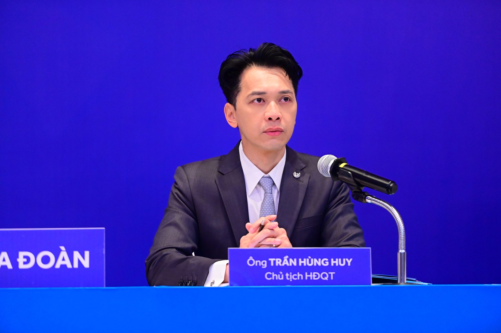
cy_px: 166
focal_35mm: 200
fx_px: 2781
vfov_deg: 6.9
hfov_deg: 10.3
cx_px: 250
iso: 6400
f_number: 3.2
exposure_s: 1/250
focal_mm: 200
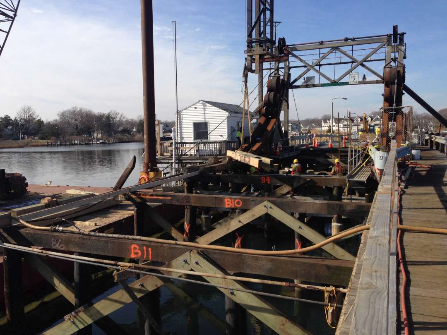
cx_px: 224
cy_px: 168
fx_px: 426
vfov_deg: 42.9
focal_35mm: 33
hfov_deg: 55.4
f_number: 2.4
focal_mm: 4.12
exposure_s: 1/1427
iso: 50
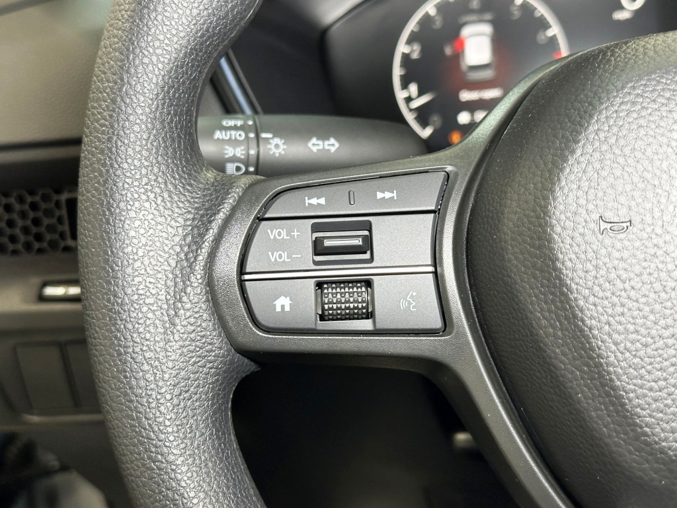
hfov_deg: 39.7
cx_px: 338
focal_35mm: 48
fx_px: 939
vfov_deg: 30.3
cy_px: 254
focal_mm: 6.86
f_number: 1.78
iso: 400
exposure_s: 1/40
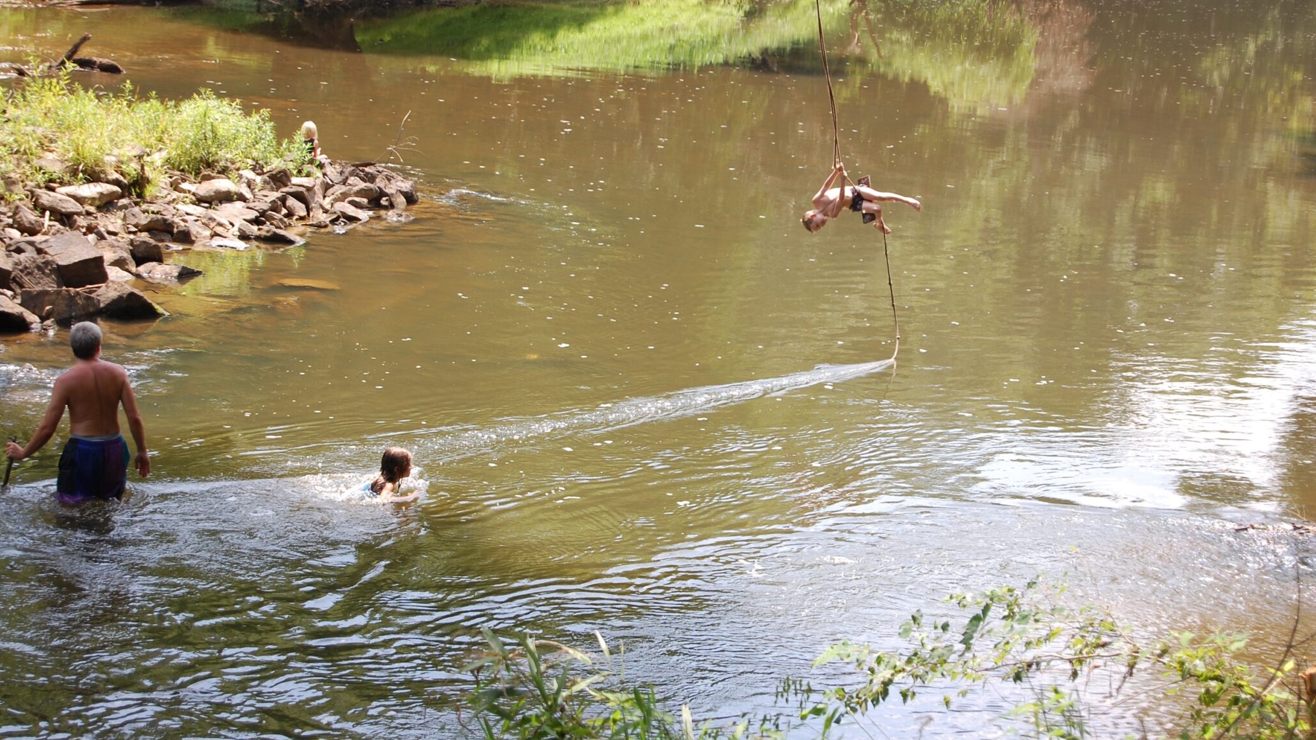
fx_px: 3019
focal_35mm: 87
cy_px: 326
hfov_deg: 24.6
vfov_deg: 14.0
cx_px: 657
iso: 200
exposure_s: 1/200
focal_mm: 55
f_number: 7.1
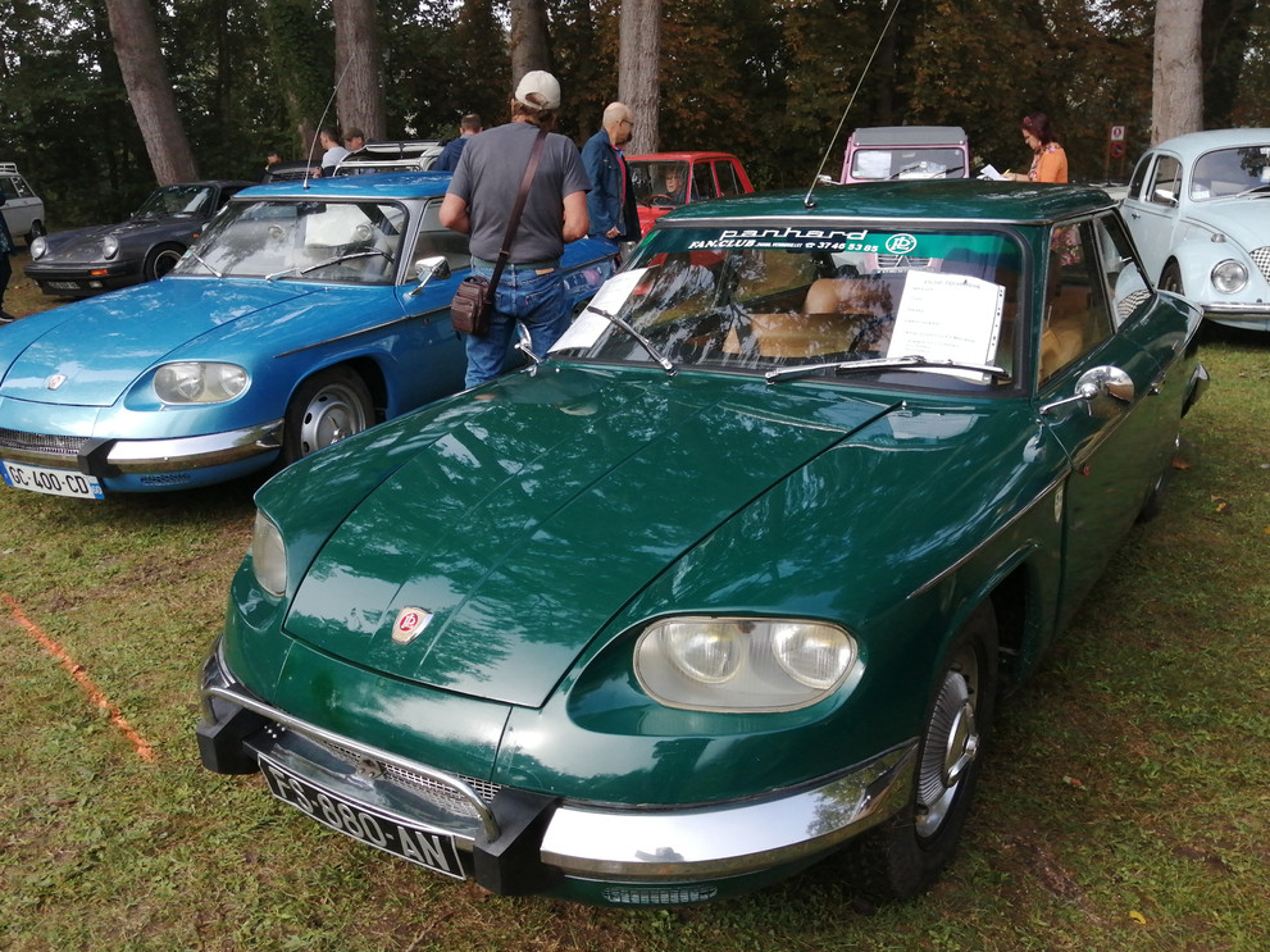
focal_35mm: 28
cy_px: 486
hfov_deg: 63.4
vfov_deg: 49.7
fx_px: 1027
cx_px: 593
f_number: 1.8
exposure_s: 3
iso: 50
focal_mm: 3.46
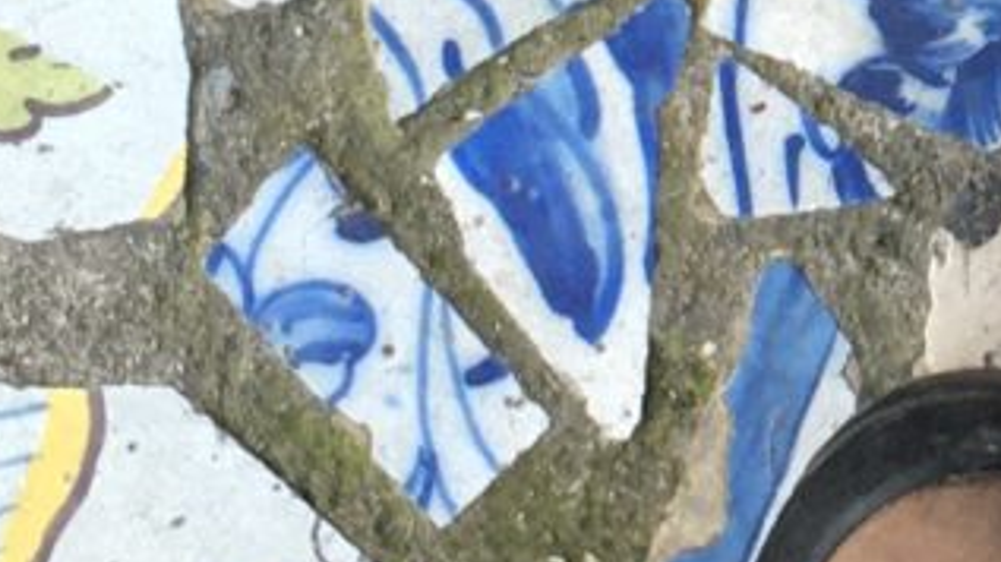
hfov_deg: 10.1
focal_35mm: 204
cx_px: 1696
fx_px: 5412
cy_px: -666
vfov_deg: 5.8
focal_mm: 4.15
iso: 40
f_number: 2.2
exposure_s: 1/100
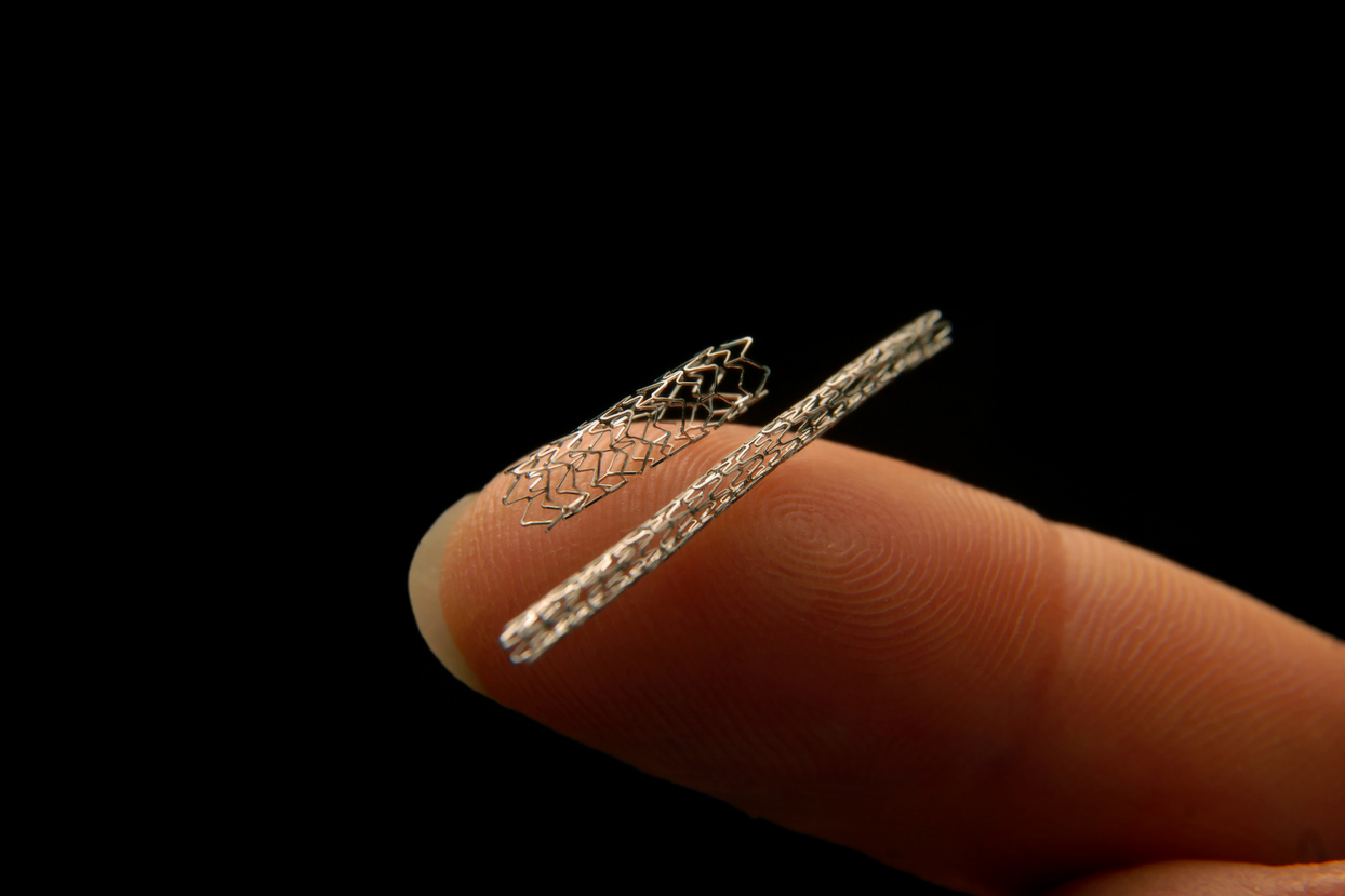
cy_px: 450
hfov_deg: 16.0
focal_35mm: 129
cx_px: 675
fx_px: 4800
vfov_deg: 10.7
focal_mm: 85
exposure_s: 1/125
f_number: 11
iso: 200
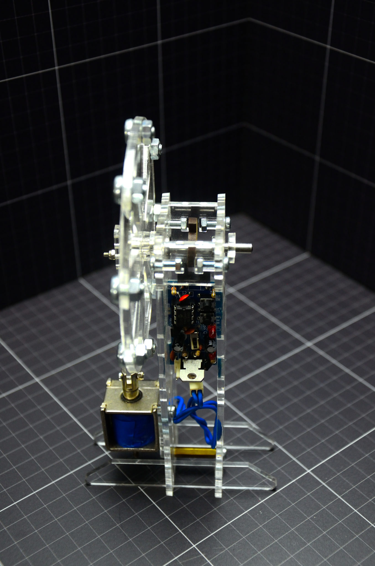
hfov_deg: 25.6
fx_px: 824
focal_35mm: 52
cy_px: 283
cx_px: 188
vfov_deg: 37.9
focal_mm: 35
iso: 1000
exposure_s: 1/50
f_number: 4.5
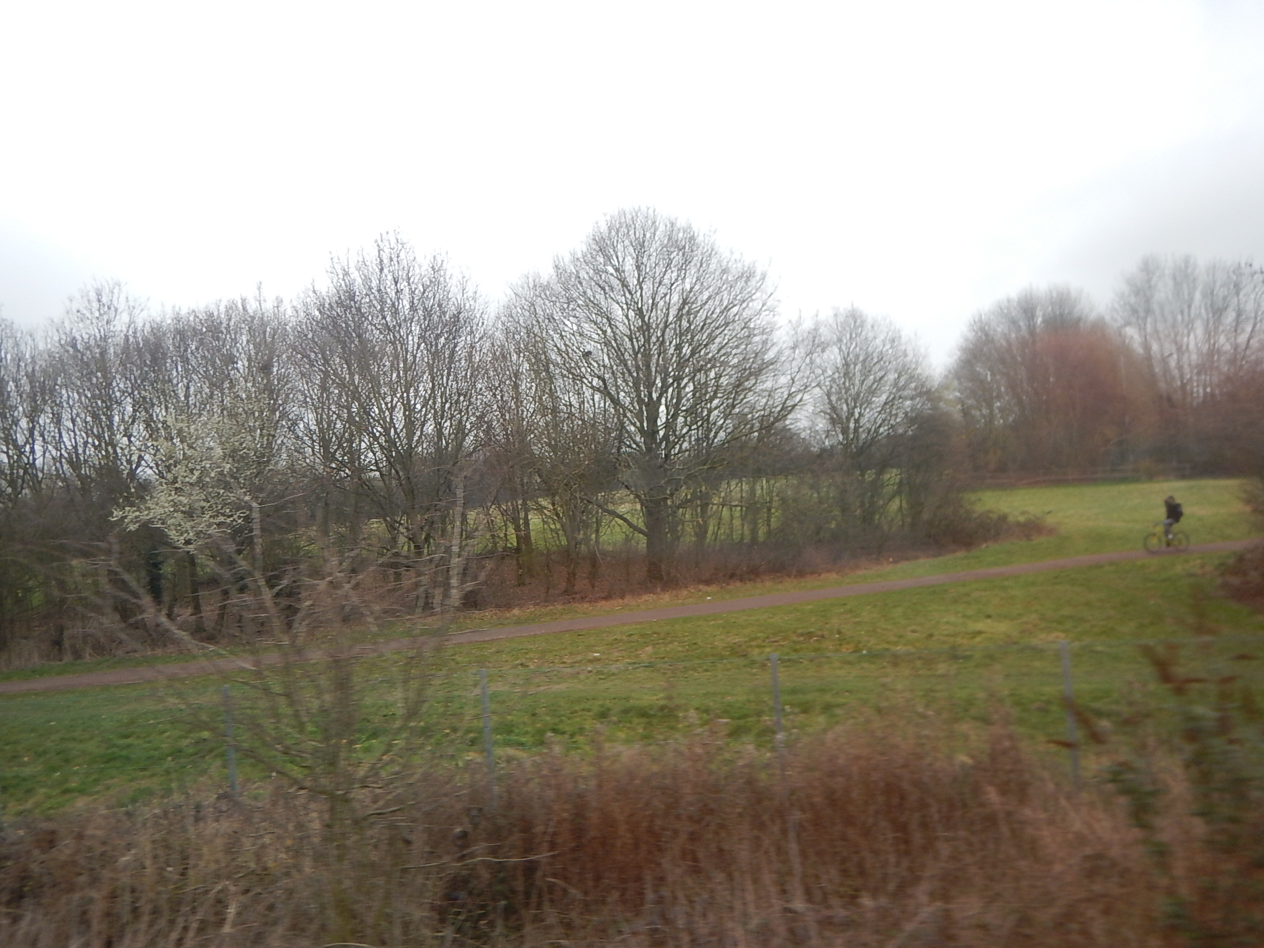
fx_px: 876
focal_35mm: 24
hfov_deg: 71.6
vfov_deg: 56.8
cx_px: 632
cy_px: 474
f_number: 2.8
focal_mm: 4.3
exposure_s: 1/160
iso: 125
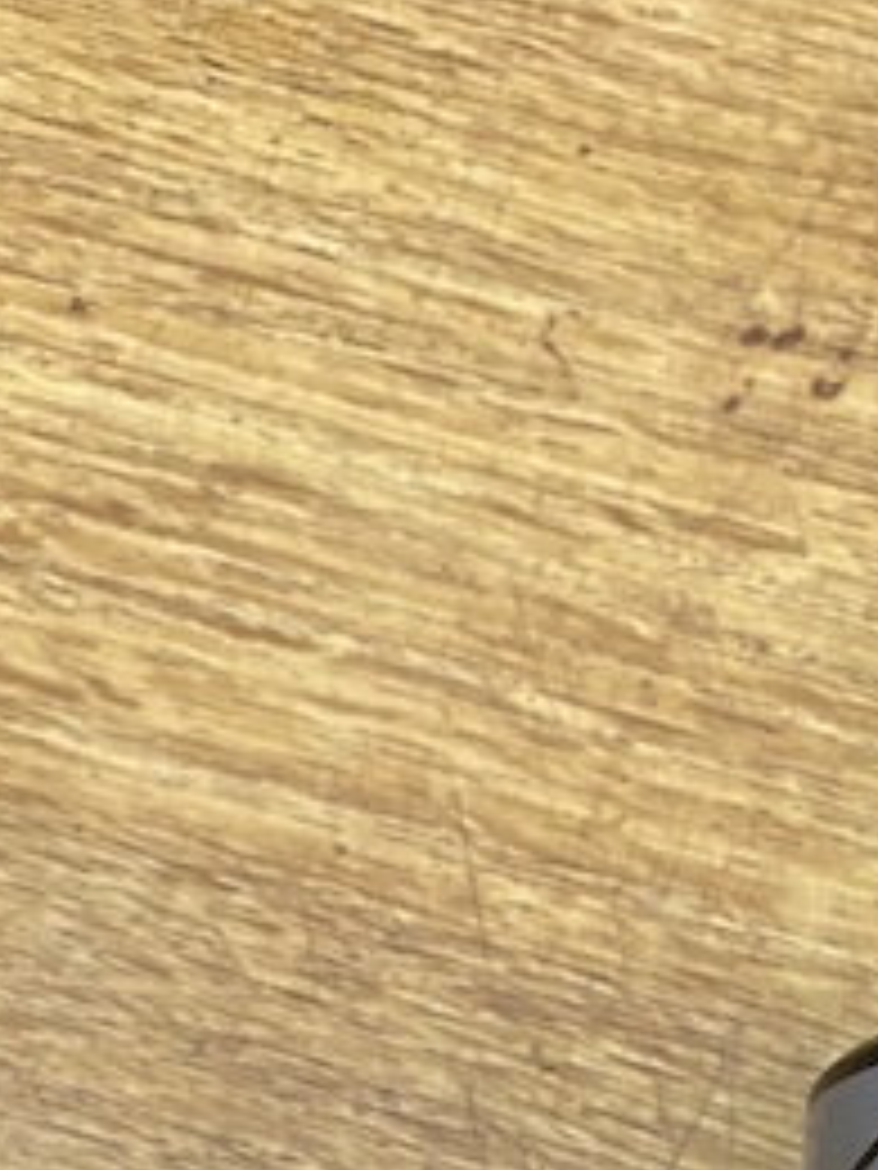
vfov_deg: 23.0
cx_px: 1288
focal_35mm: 80
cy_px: 1282
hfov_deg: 16.8
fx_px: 2705
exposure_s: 1/50
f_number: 1.8
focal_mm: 4.25
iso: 250
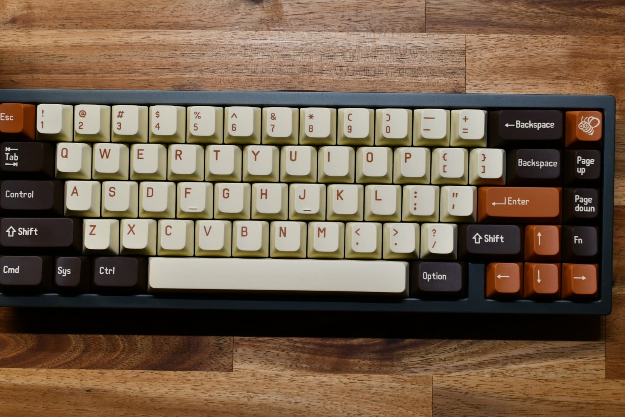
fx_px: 903
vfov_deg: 26.0
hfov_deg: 38.2
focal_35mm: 52
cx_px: 312
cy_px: 208
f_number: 5
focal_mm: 35
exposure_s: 1/50
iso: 360
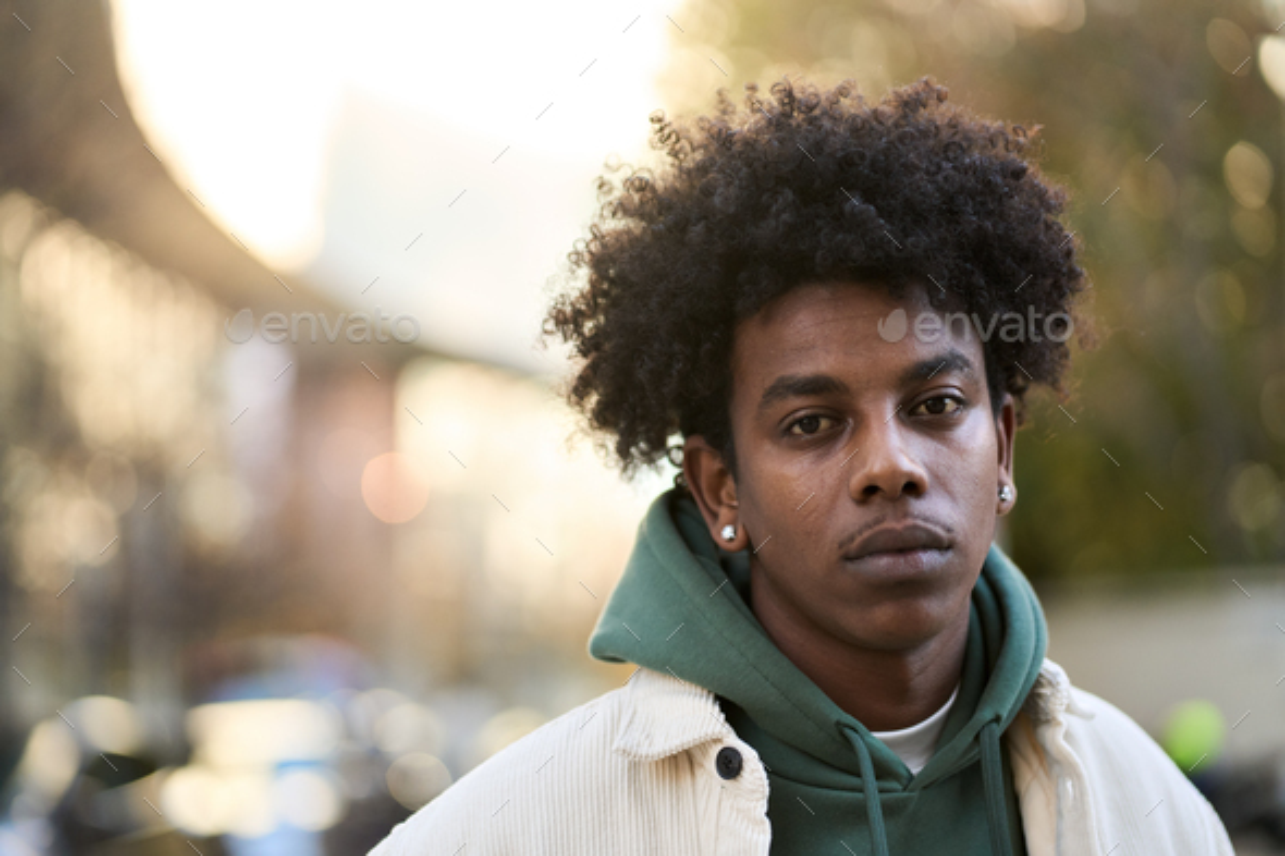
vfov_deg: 16.1
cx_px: 642
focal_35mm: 85
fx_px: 3033
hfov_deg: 23.9
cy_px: 428
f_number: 2.2
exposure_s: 1/1250
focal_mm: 85
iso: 800
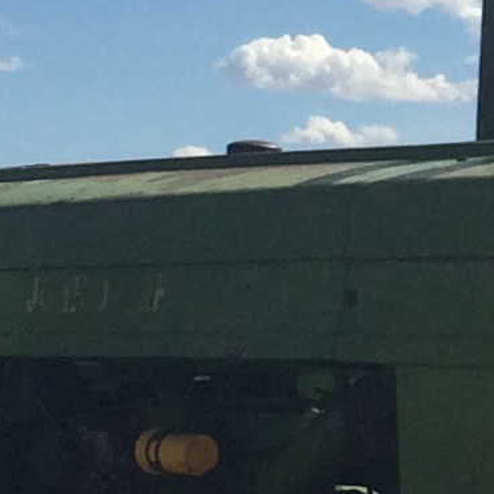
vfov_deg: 7.7
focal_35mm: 226
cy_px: 120
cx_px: 824
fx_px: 3649
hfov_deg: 7.6
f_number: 2.2
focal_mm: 4.15
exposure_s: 1/4115
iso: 32
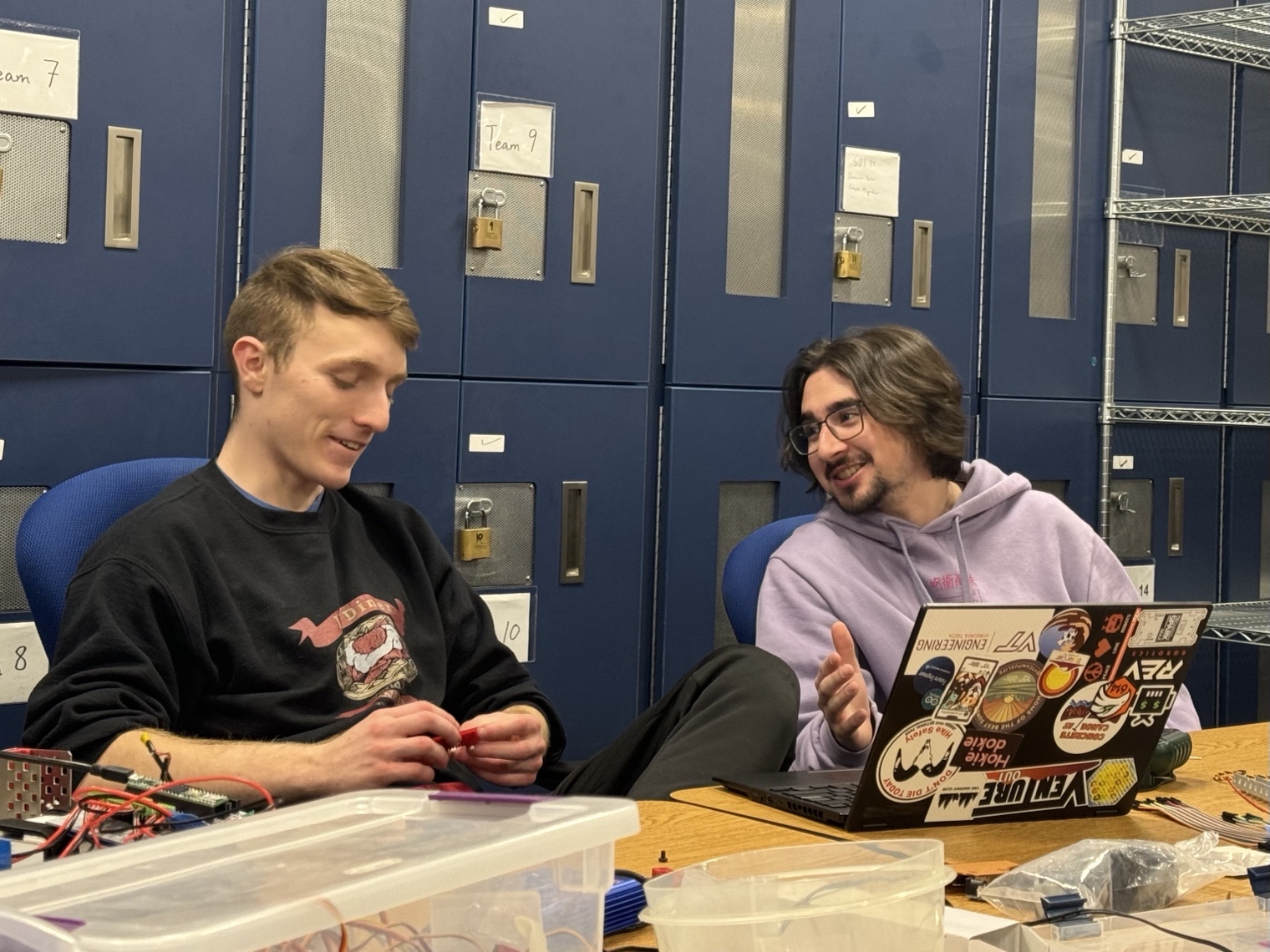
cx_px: 635
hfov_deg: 39.7
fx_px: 1761
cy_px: 476
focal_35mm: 48
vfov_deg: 30.3
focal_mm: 6.86
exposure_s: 1/60
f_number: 1.78
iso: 160
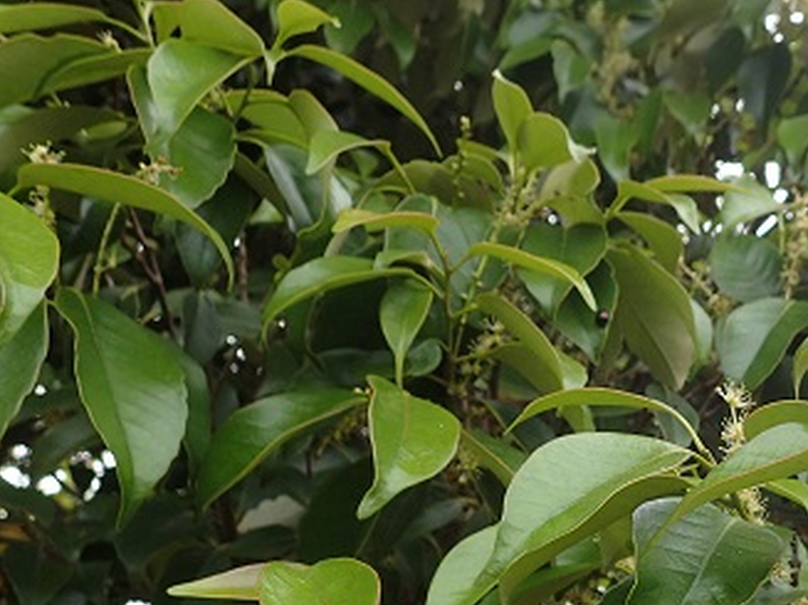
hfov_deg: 36.2
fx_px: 1143
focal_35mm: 49
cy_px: 479
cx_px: 746
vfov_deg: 29.0
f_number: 2.8
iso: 100
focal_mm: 4.5
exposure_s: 1/320
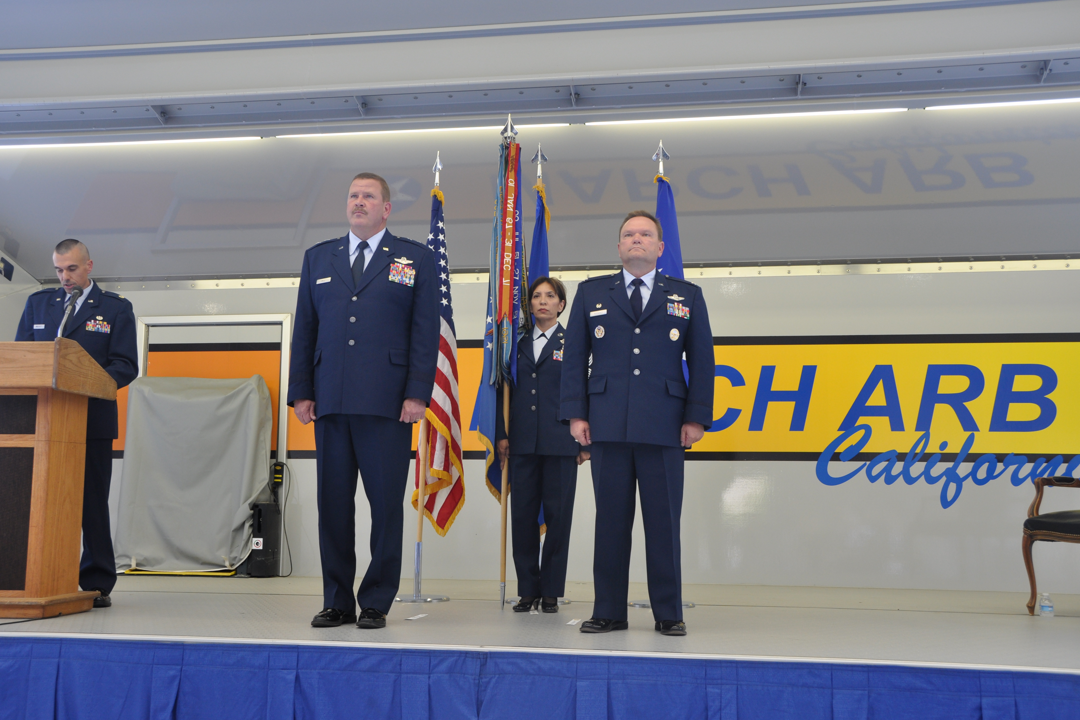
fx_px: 1200
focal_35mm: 40
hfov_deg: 48.5
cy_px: 361
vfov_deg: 33.4
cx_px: 547
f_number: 5.6
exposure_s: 1/60
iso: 400
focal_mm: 26
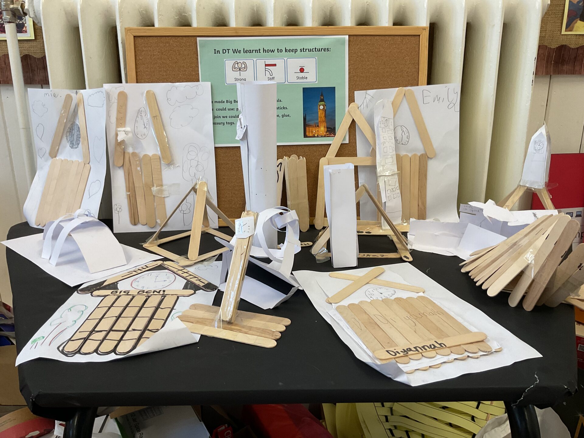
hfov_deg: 61.7
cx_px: 292
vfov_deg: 48.2
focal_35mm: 29
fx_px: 489
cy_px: 219
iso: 64
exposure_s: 1/60
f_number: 1.8
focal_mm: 3
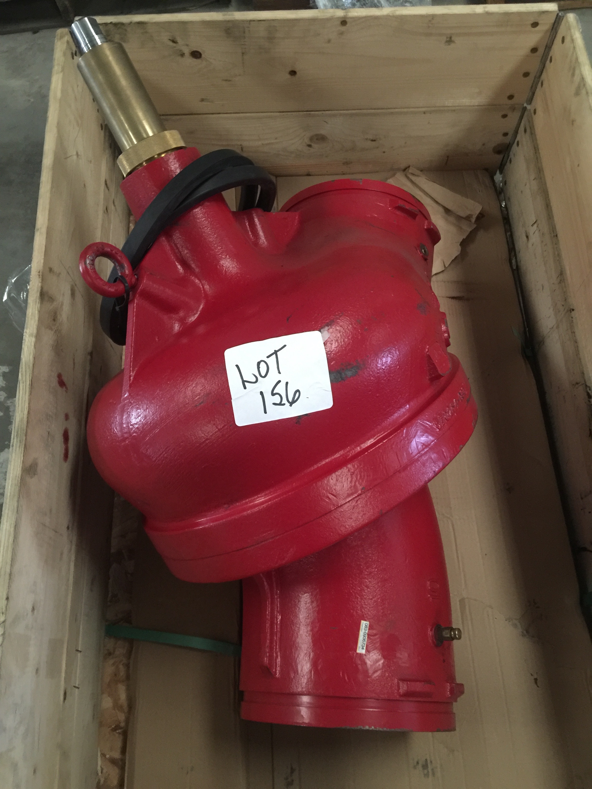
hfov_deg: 48.2
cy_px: 394
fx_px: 661
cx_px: 296
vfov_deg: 61.7
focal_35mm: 29
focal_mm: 4.15
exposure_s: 1/4
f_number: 2.2
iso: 125
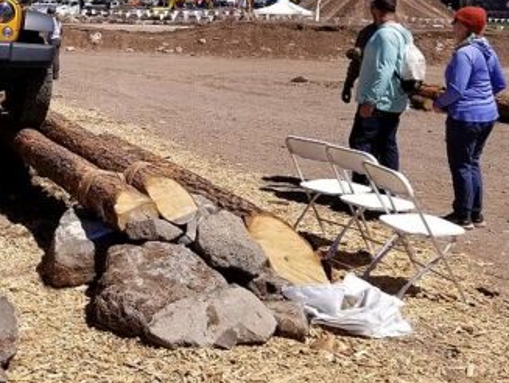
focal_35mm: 61
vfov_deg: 23.7
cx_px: -11
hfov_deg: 29.4
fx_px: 898
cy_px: 81
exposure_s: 1/3456
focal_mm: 4.25
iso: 50
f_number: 1.7
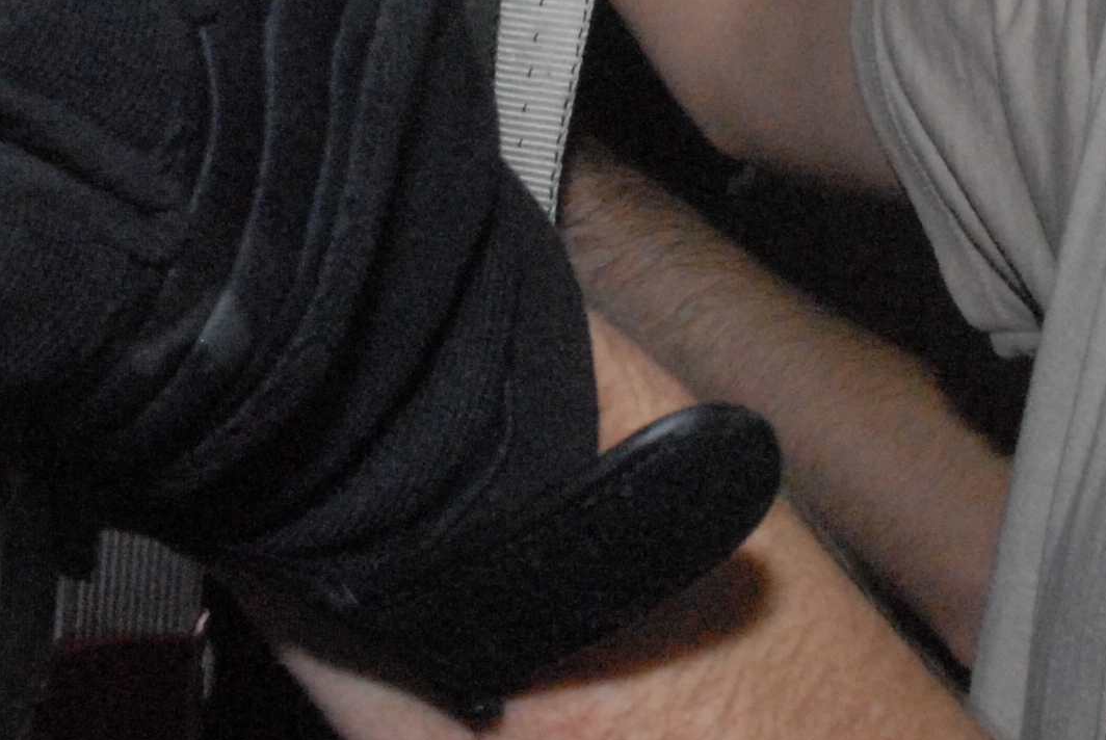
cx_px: 548
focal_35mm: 131
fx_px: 4029
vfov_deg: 10.3
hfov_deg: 15.6
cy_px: -204
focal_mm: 24
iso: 1600
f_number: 16
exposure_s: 1/250
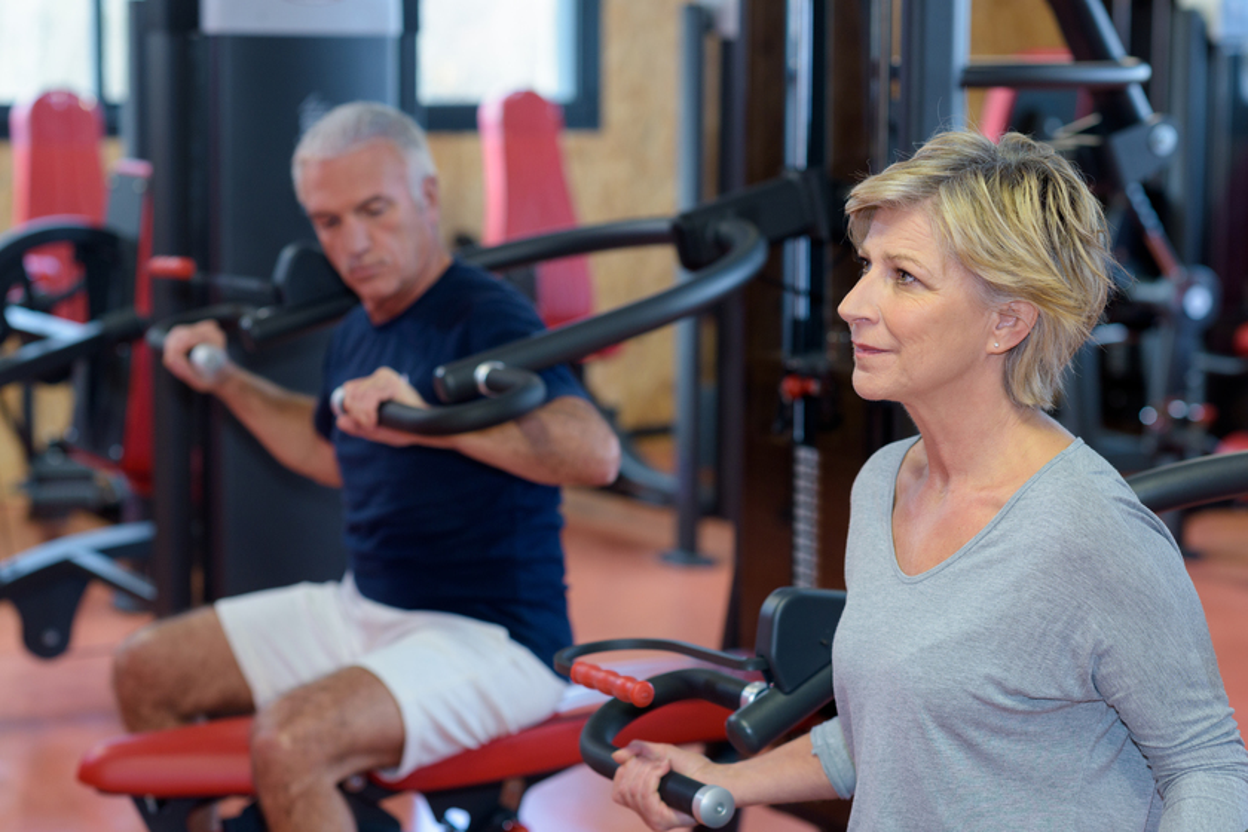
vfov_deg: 16.1
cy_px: 416
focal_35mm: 85
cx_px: 624
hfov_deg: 23.9
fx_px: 2946
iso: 500
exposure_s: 1/100
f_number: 3.2
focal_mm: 85
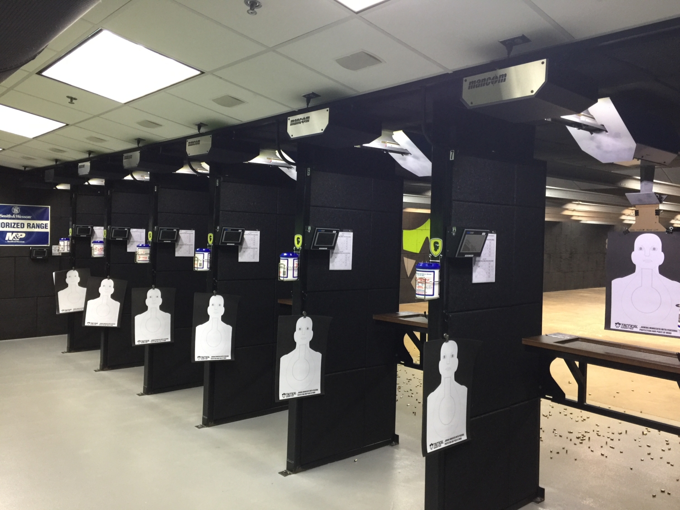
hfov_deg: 61.7
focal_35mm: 29
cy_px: 255
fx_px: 570
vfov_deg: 48.2
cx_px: 340
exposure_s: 1/15
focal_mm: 4.15
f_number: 2.2
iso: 80
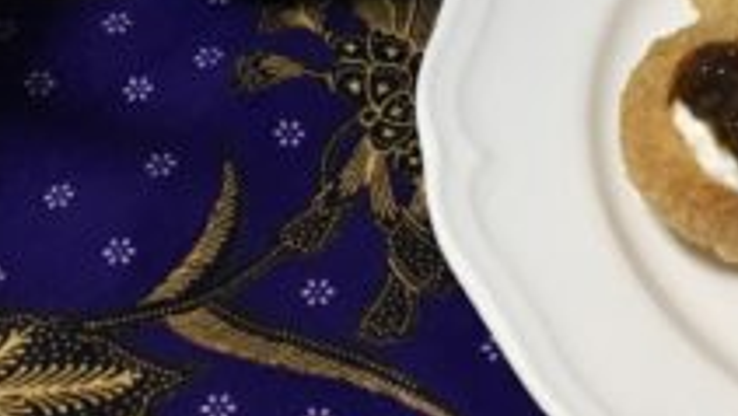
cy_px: -84
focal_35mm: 115
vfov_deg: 10.4
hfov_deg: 18.6
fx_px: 2252
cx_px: 360
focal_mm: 4.15
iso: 200
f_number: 2.2
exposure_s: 1/17
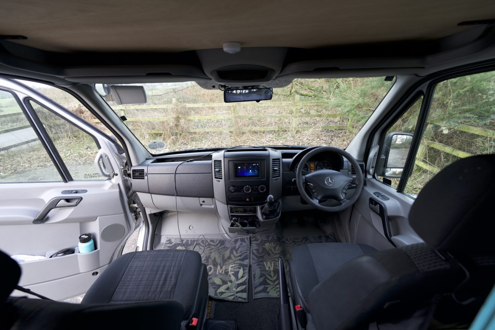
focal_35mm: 14
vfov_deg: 81.2
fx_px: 192
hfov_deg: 104.3
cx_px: 248
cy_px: 165
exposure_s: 1/160
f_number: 4
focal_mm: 14
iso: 1000
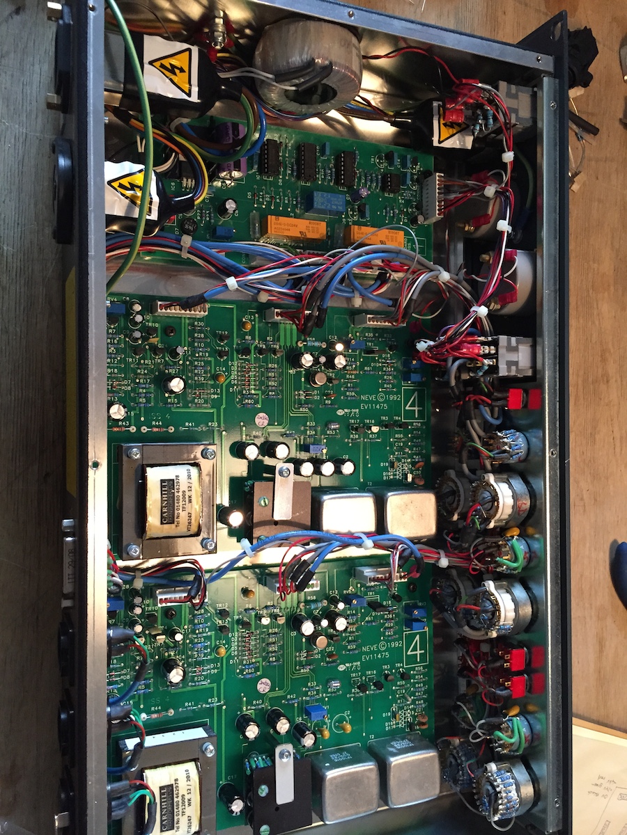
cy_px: 418
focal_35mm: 29
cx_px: 314
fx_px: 700
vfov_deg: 61.7
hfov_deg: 48.2
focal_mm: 4.15
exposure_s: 1/30
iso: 200
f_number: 2.2
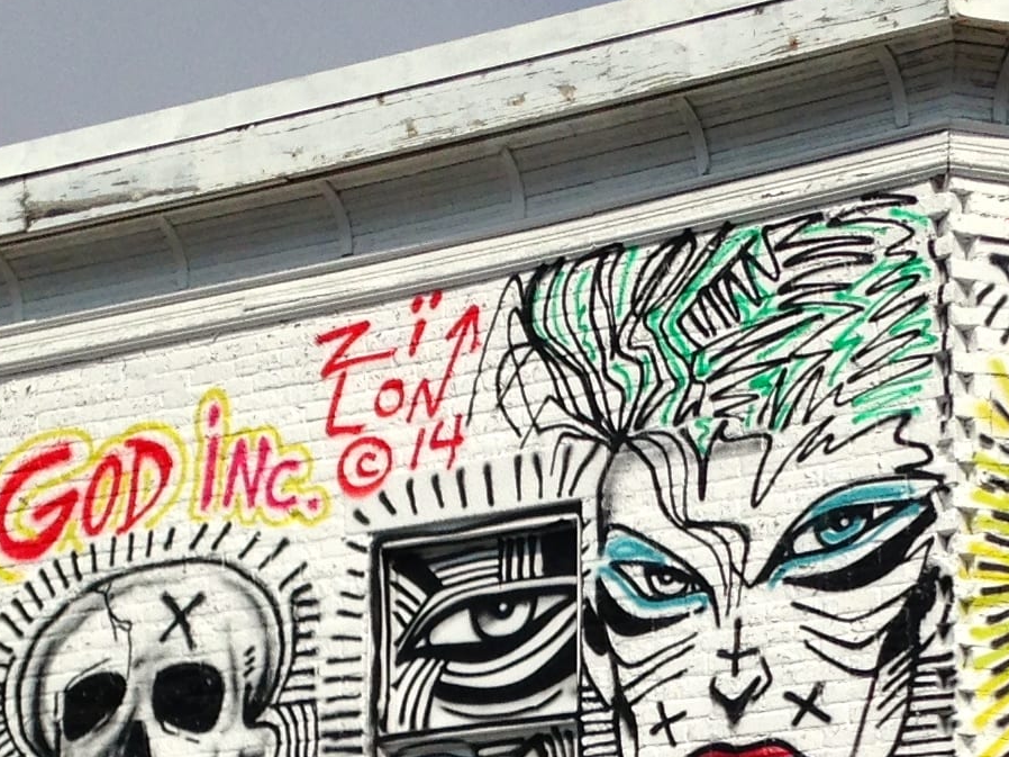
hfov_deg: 16.4
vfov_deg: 12.0
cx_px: 596
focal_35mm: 120
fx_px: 3497
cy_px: 965
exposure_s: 1/4525
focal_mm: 4.12
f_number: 2.4
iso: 50
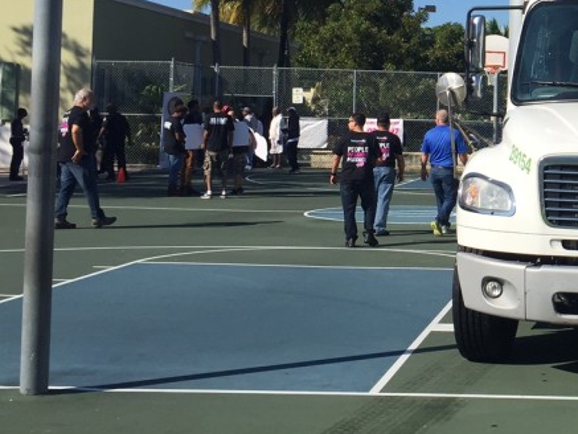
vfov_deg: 21.3
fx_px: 1136
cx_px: 634
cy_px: 70
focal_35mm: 68
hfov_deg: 26.4
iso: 32
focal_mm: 4.15
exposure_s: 1/2475
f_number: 2.2
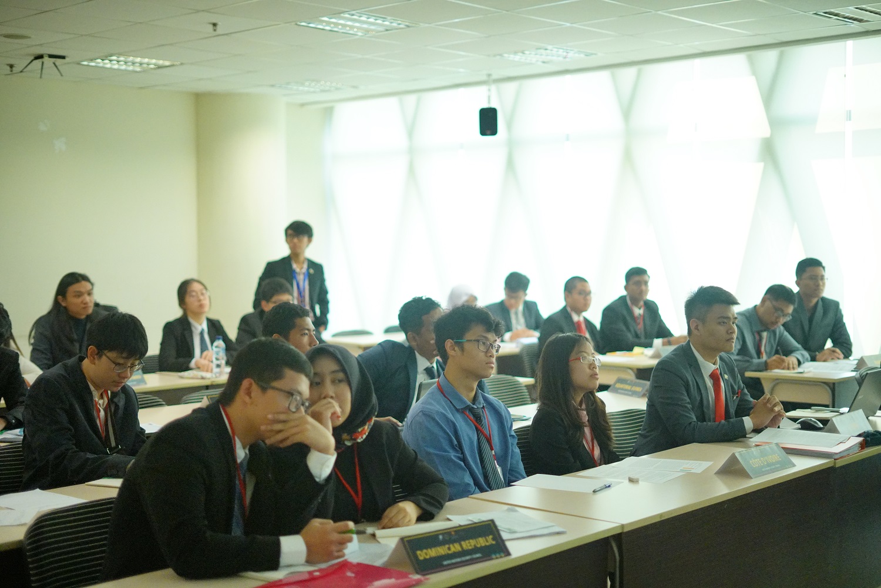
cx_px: 440
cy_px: 294
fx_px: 1224
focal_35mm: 50
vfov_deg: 27.0
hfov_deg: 39.6
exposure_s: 1/2000
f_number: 1.8
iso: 6400
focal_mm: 50
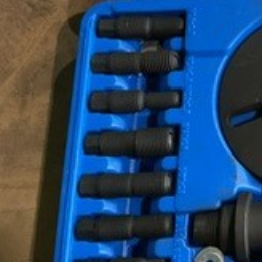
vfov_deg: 17.1
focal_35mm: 100
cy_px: 24
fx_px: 856
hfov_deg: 16.0
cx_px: 393
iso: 100
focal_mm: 3
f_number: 1.8
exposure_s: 1/50
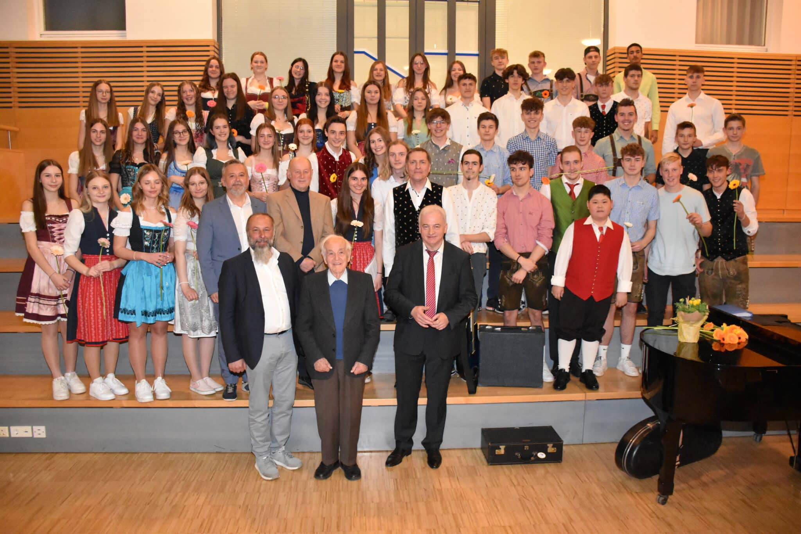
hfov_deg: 67.4
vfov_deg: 47.9
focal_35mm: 27
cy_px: 267
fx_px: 601
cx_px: 400
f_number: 3.5
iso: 6400
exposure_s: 1/60
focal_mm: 18
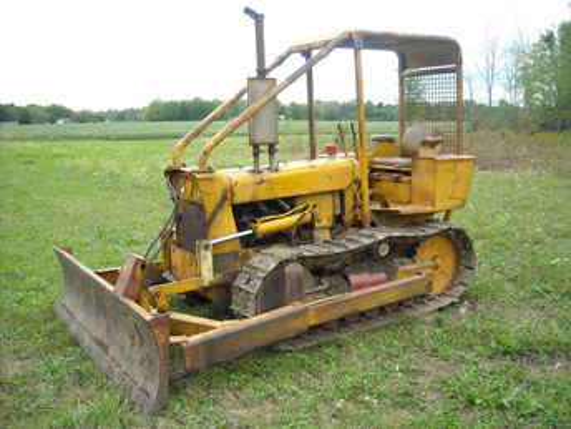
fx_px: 577
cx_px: 286
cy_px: 214
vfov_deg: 40.7
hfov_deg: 52.6
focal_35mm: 35
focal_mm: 5.7
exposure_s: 1/71
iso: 64
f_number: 2.8
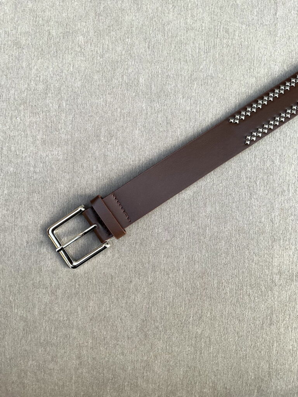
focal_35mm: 29
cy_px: 198
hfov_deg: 48.2
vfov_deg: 61.7
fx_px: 333
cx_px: 149
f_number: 1.8
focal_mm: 3
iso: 50
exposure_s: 1/60
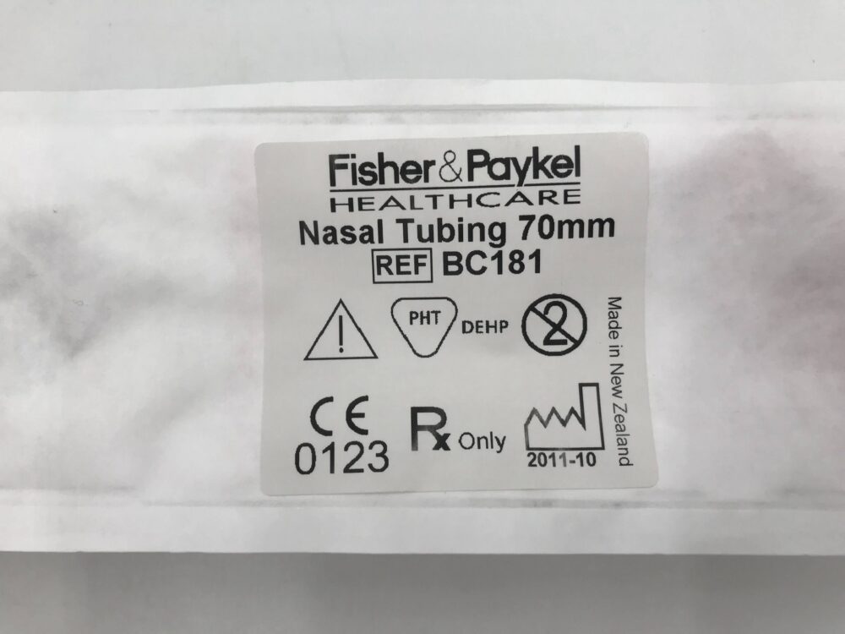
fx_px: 683
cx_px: 422
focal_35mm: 28
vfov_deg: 49.7
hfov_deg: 63.4
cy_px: 317
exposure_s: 1/120
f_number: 1.8
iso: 40
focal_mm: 3.99
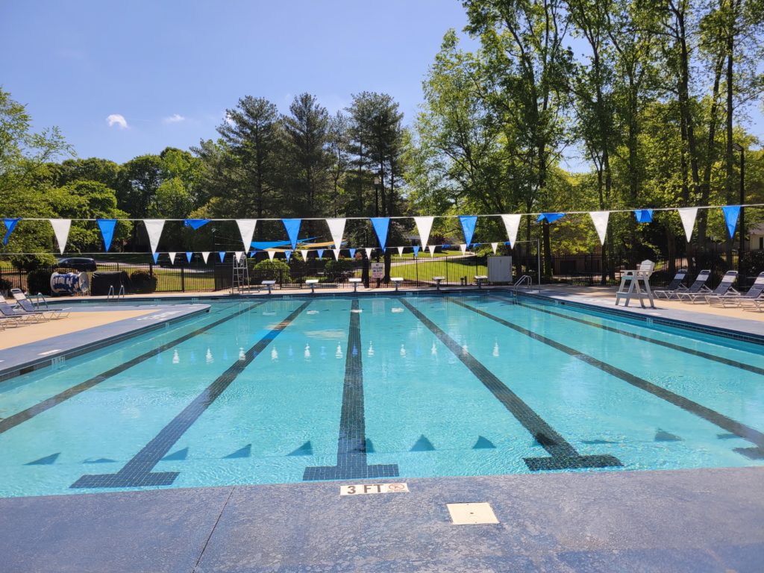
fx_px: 574
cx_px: 382
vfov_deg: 53.1
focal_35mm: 26
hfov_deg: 67.3
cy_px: 286
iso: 40
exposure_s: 1/3300
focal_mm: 5.4
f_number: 1.8
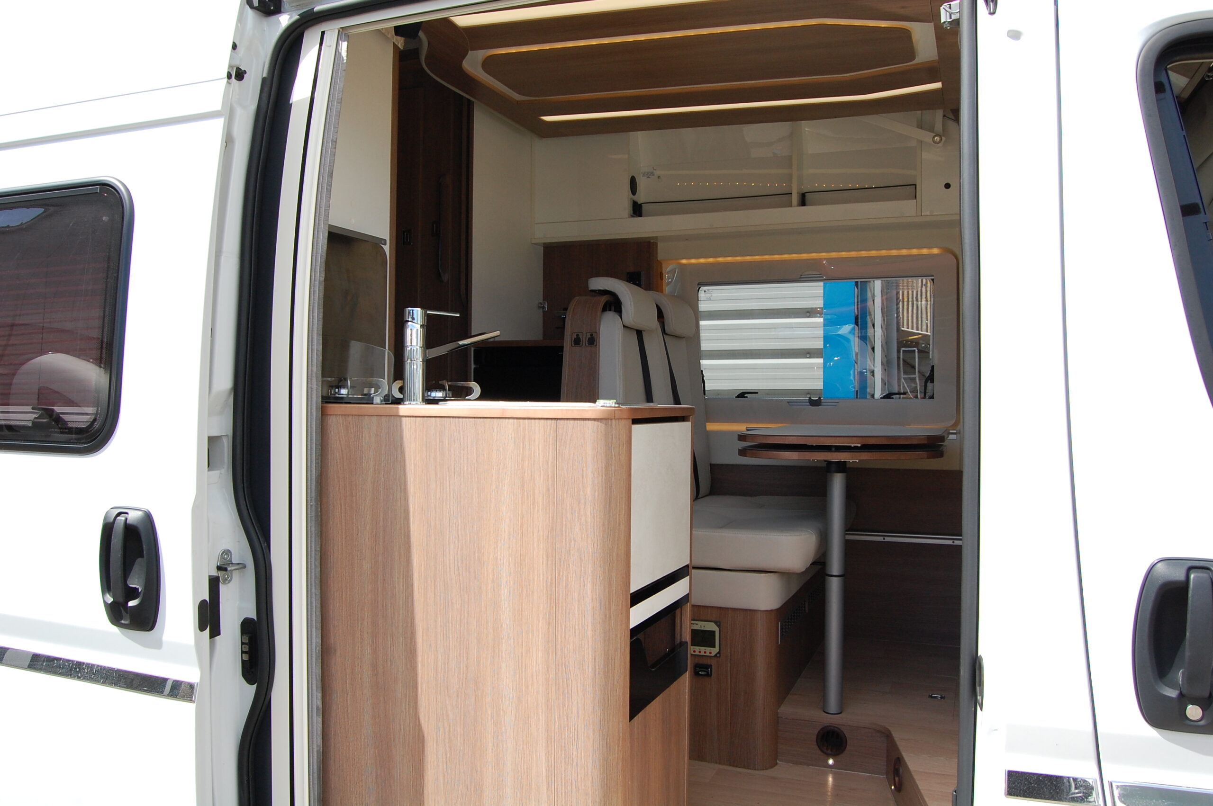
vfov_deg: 47.8
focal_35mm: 27
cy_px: 403
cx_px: 606
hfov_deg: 67.4
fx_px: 909
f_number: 10
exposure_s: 1/250
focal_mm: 18
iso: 400
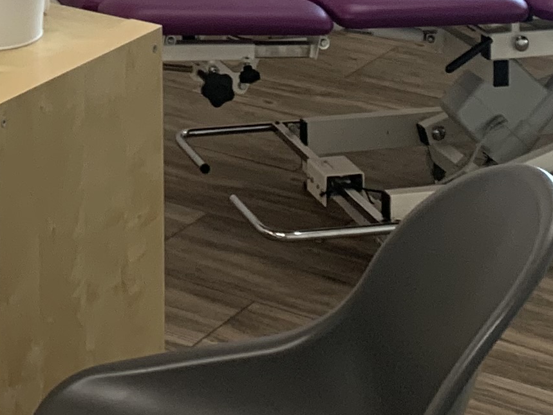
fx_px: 1949
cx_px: -71
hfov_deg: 15.7
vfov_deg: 10.6
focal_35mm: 122
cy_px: -546
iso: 40
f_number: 1.8
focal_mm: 4.25
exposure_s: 1/100
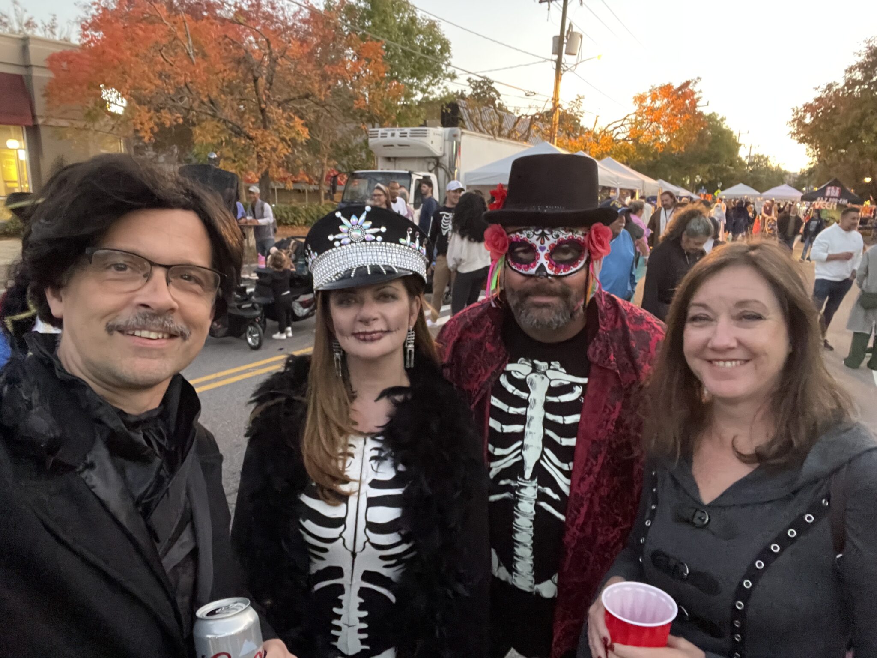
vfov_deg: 58.9
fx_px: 583
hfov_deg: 73.9
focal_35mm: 23
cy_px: 329
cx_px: 438
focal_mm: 2.71
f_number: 2.2
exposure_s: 1/15
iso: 1000
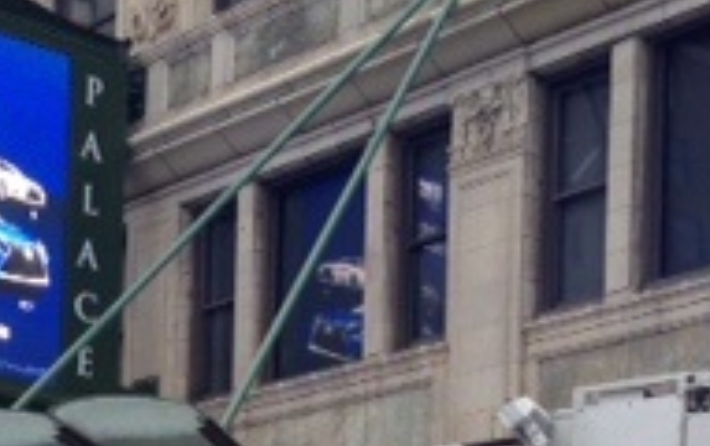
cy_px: 732
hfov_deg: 17.6
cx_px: 100
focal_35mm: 117
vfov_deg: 10.7
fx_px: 2267
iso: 64
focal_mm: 4.12
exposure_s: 1/120
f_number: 2.4
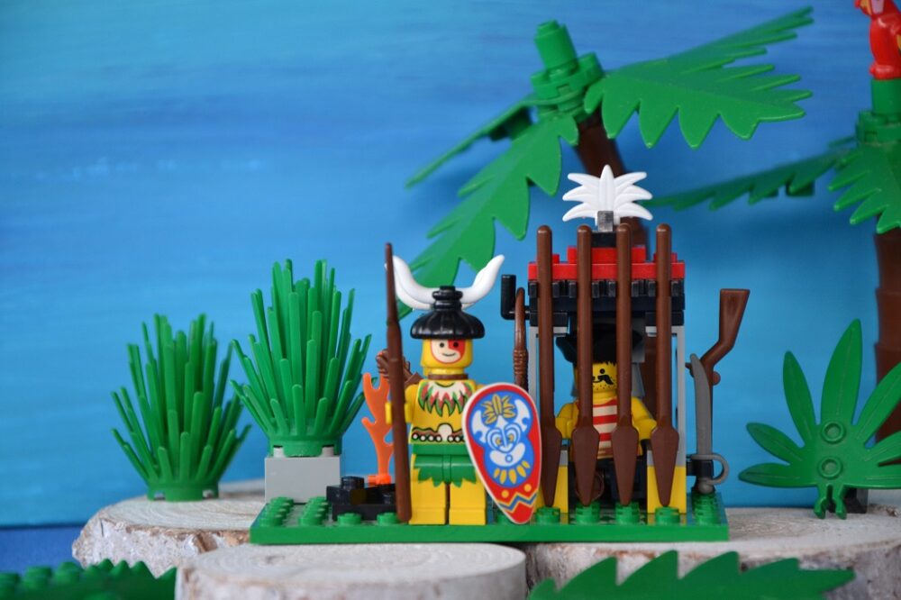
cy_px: 300
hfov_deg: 13.0
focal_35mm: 158
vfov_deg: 8.7
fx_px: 3940
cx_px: 450
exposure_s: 1/80
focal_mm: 105
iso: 800
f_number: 5.6
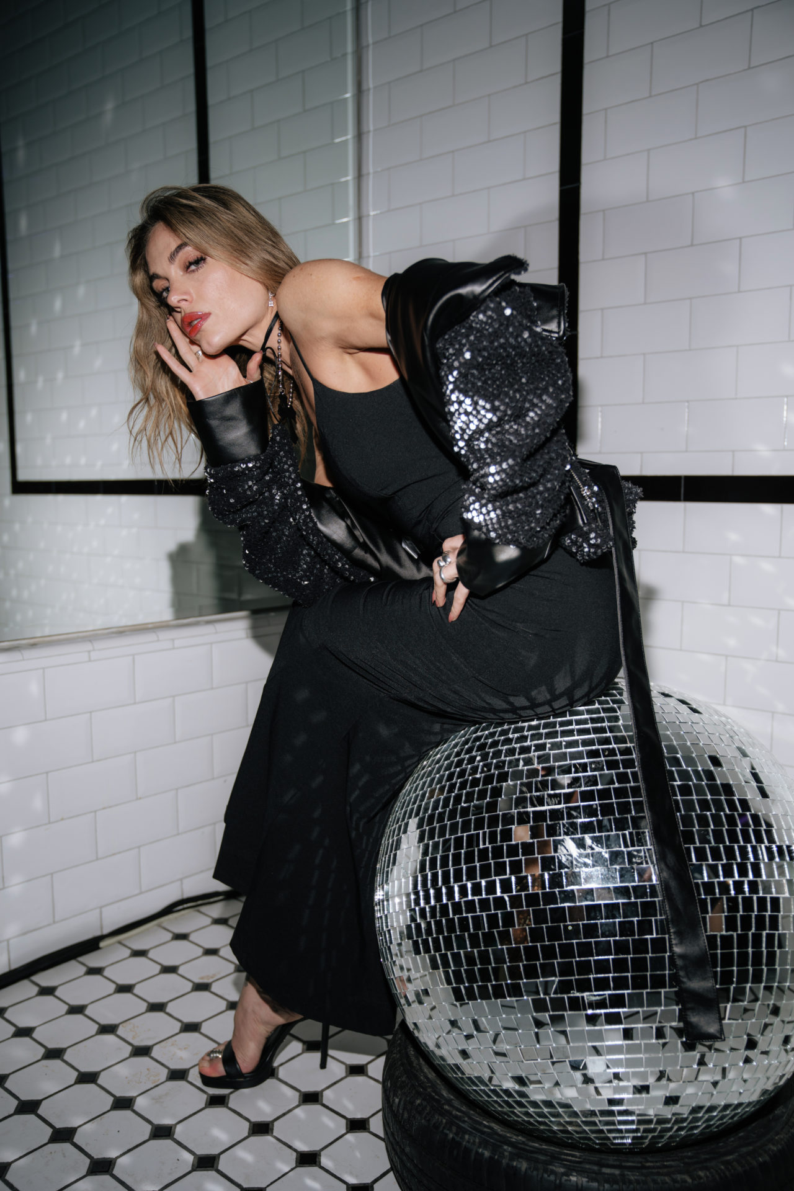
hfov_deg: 42.3
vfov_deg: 60.3
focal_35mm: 31
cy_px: 596
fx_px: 1026
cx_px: 397
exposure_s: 1/80
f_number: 3.2
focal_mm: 31
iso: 125
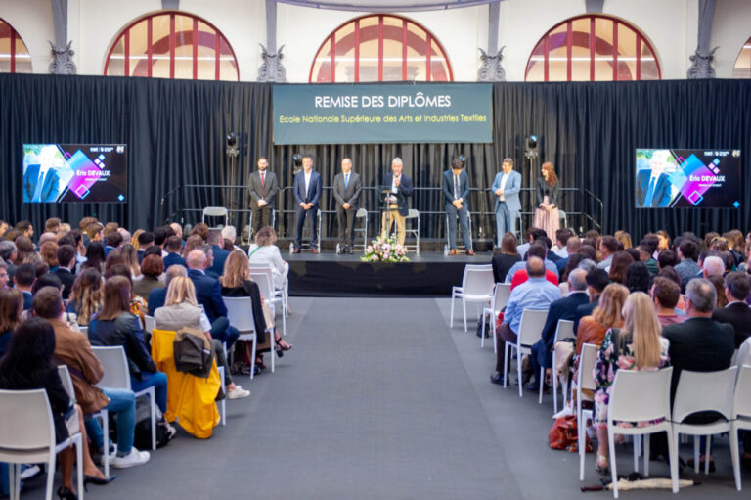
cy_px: 250
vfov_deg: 26.0
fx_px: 1084
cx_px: 376
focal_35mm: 52
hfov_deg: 38.2
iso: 800
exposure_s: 1/40
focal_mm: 52
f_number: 2.8
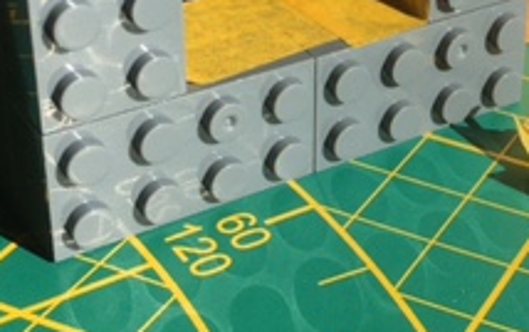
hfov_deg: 21.7
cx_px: 539
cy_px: 111
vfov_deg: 14.2
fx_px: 1327
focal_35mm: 92
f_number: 2.2
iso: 25
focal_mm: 4.15
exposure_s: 1/1261
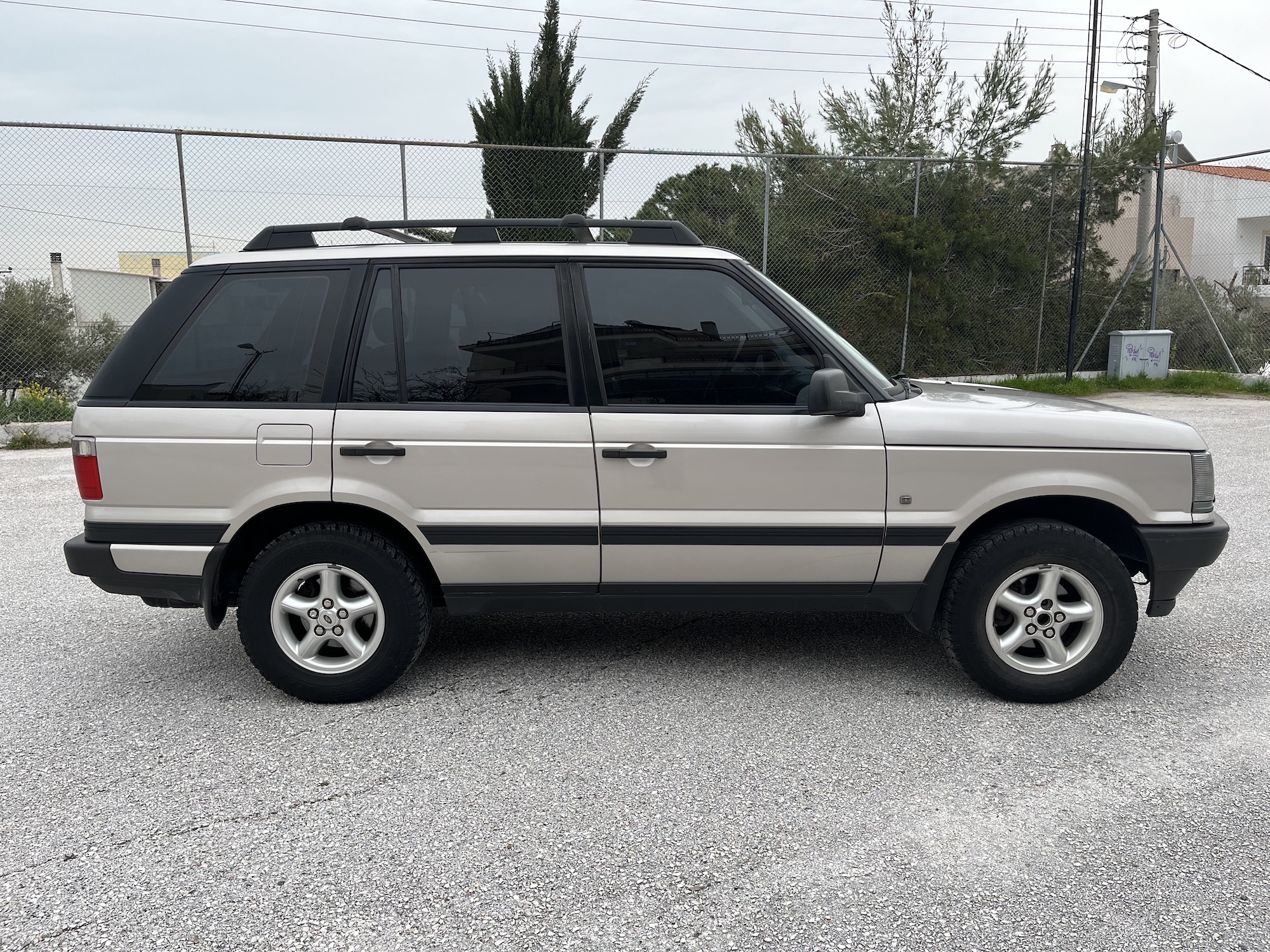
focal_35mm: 26
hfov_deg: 67.3
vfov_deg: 53.1
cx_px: 635
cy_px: 476
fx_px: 954
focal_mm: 5.1
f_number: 1.6
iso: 50
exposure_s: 1/1497
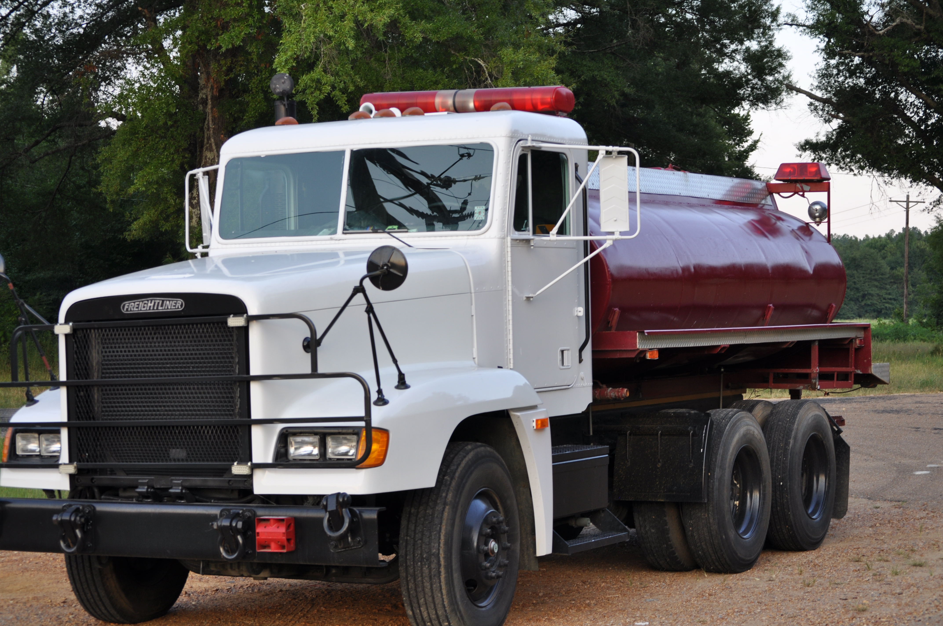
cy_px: 313
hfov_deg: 24.6
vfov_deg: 16.5
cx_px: 472
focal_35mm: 82
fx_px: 2158
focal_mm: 55
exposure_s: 1/125
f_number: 5.6
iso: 200
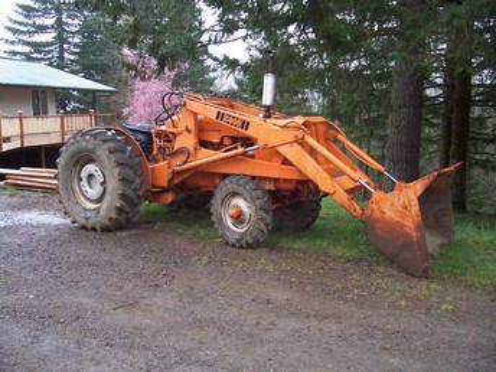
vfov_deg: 41.8
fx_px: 487
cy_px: 186
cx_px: 248
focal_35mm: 34
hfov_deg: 54.0
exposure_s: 1/60
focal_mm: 5.6
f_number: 2.7
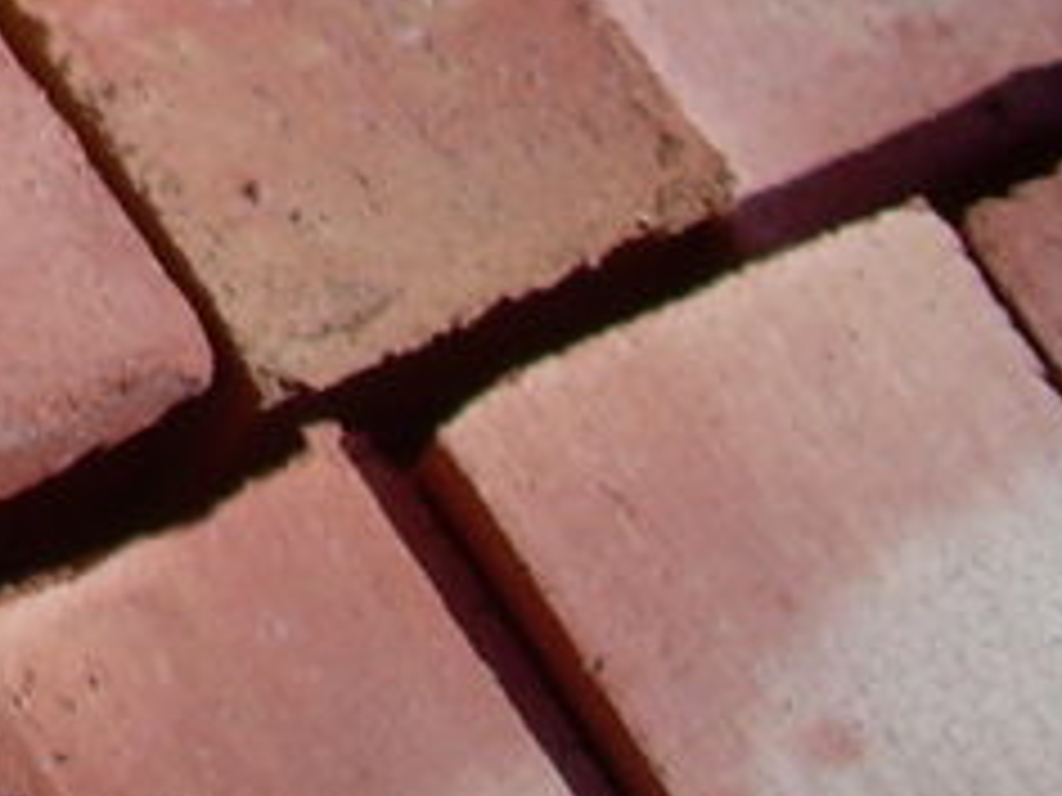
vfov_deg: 8.5
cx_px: -958
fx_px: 5093
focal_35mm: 166
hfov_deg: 11.0
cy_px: -744
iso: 50
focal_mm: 6.3
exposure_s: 1/1297
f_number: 2.8
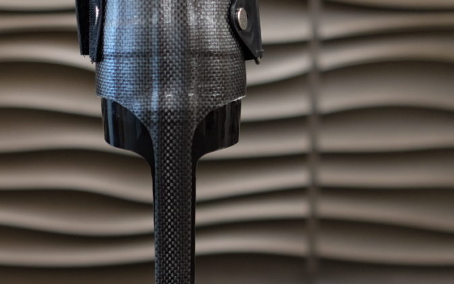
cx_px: 183
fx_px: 1003
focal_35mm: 81
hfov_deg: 25.5
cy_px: 238
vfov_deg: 16.0
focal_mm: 23
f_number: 1.4
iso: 500
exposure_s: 1/80
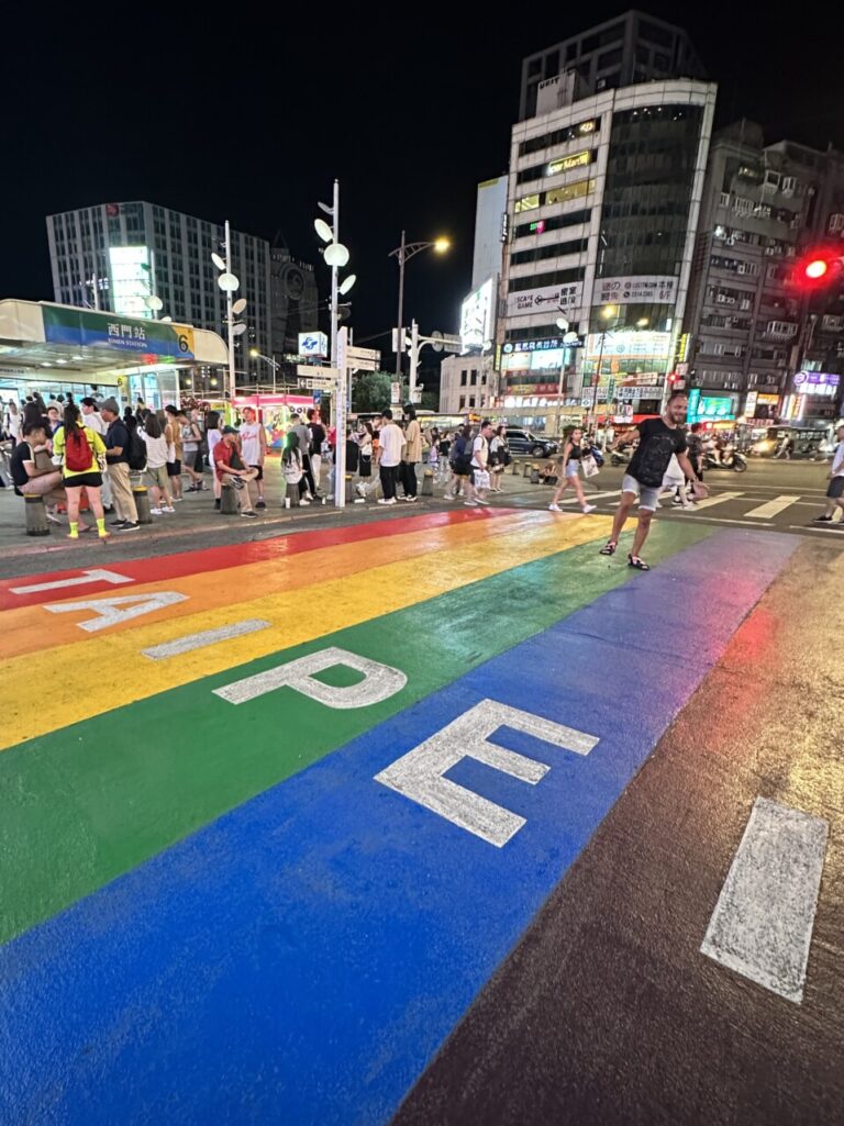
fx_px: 455
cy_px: 563
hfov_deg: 85.6
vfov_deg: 102.1
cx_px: 422
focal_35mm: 14
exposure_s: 1/60
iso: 800
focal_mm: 2.22
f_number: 2.2
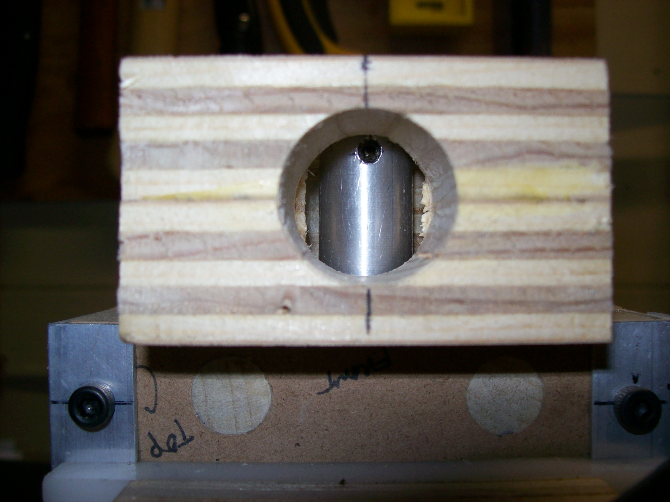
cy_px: 251
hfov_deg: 51.4
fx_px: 697
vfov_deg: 39.6
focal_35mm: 36
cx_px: 335
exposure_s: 1/64
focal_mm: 6
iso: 80
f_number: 2.7
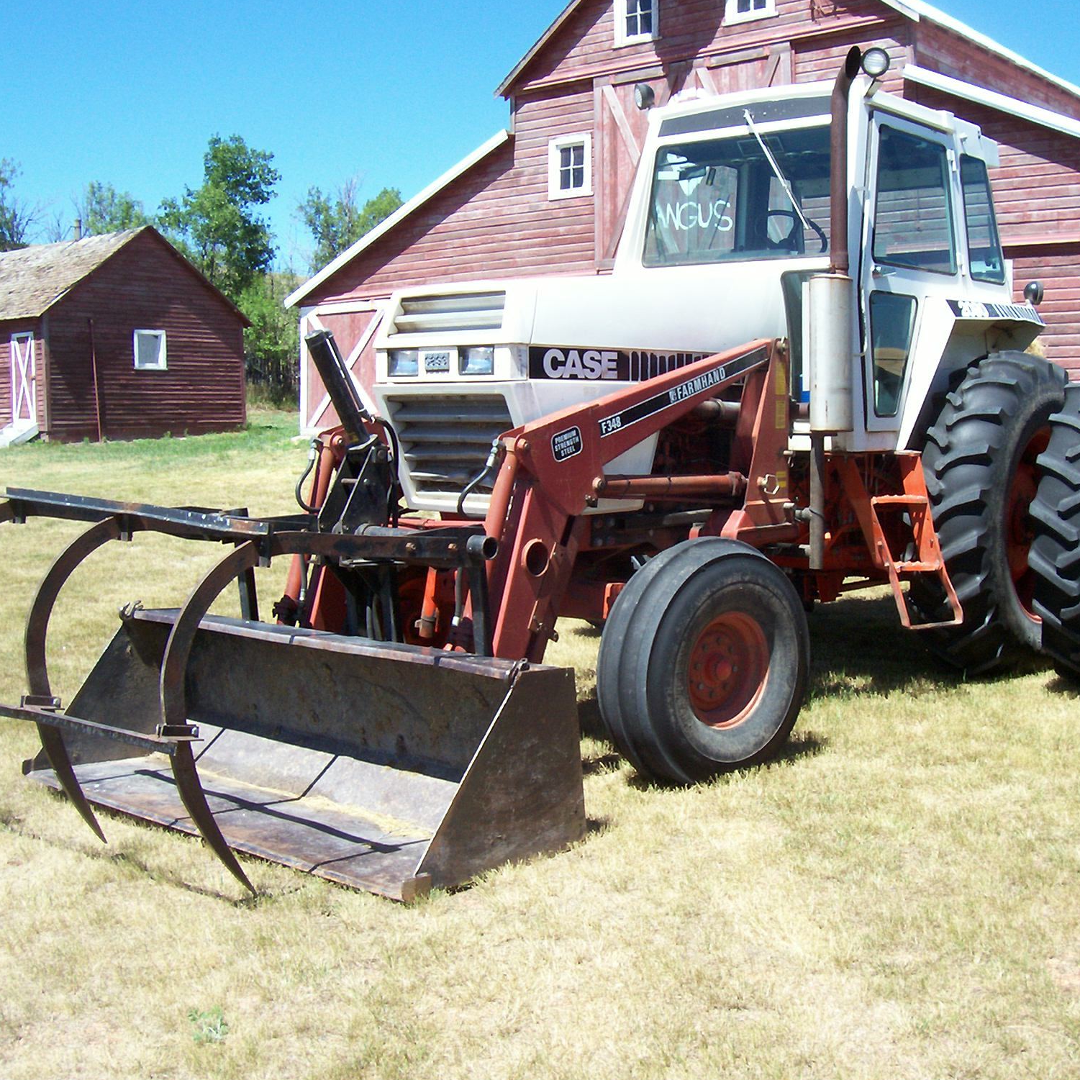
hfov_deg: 40.7
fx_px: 1447
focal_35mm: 41
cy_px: 537
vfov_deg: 40.9
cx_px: 663
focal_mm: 5.6
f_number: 5.1
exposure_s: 1/251
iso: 80
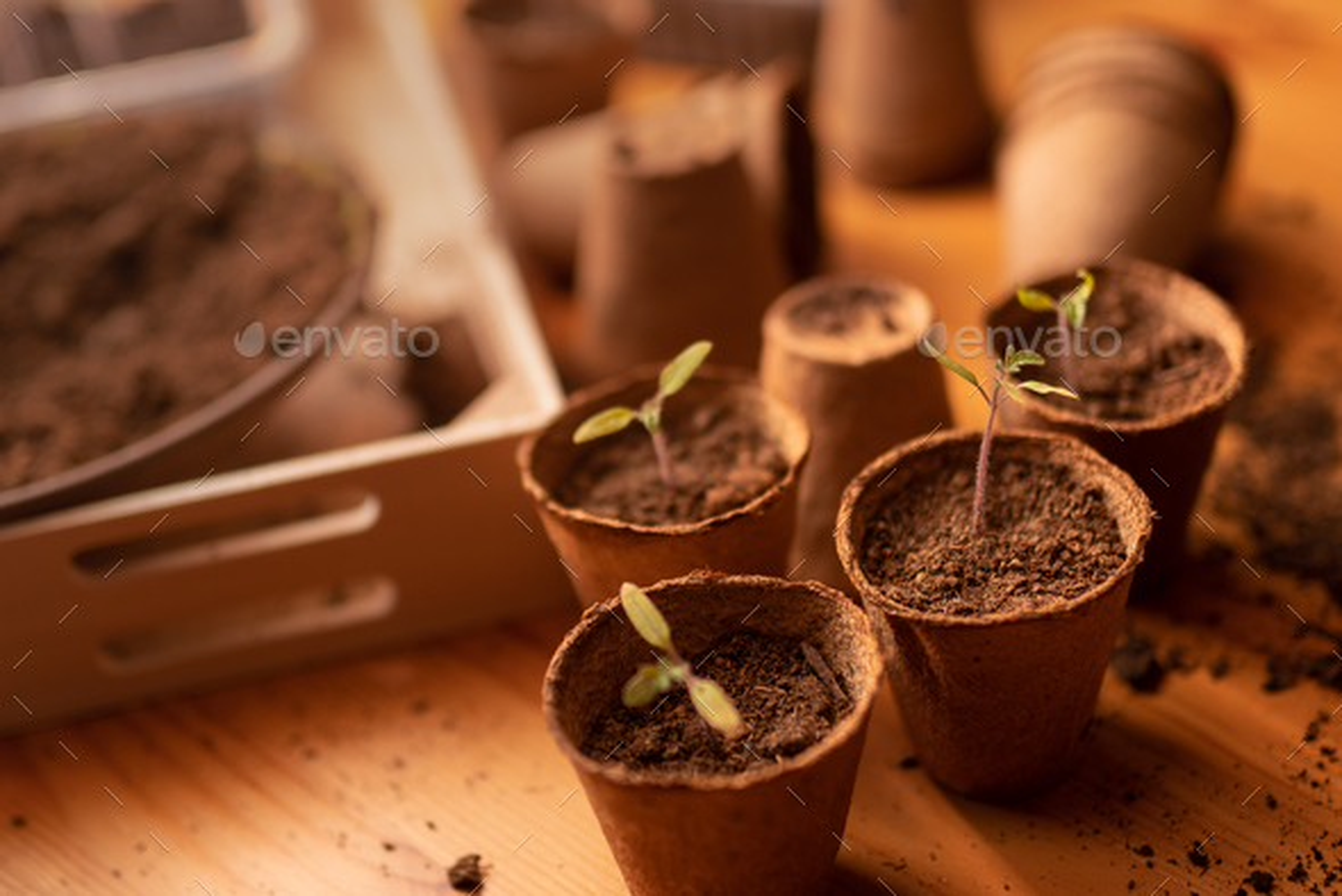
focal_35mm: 52
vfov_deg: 26.0
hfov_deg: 38.2
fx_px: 1939
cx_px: 671
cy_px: 448
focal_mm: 35
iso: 125
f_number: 1.4
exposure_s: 1/500
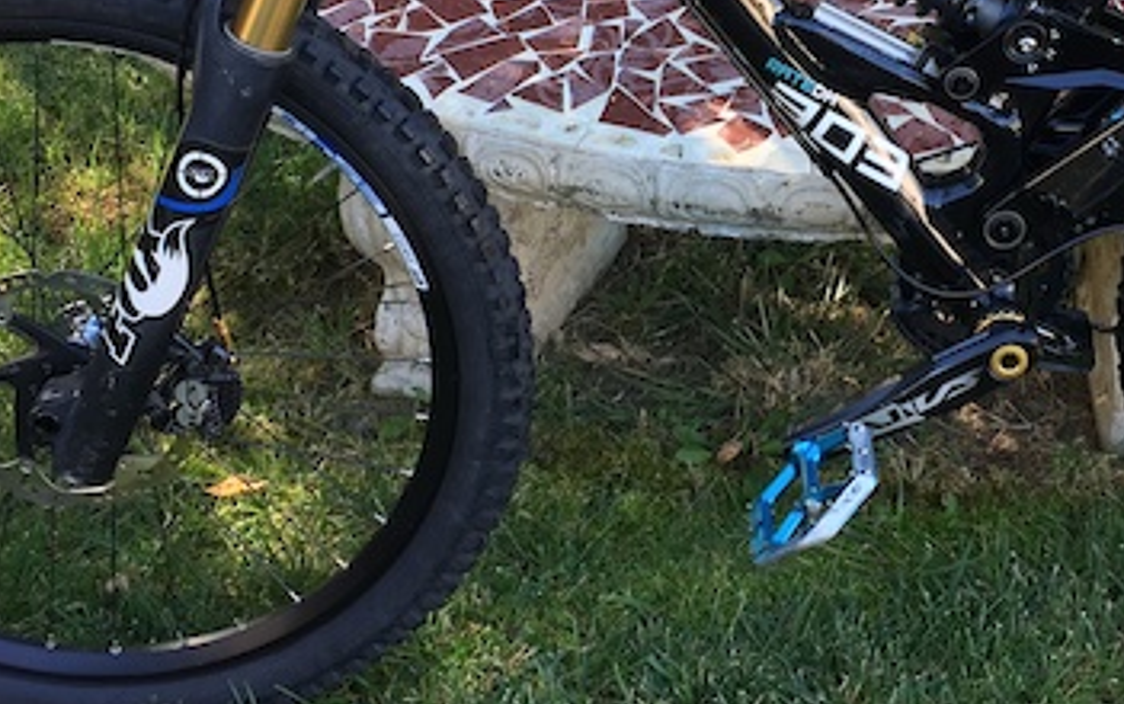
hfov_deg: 29.0
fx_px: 2146
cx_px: 794
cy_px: 90
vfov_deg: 18.4
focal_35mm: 70
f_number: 2.2
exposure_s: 1/60
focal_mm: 4.15
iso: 32
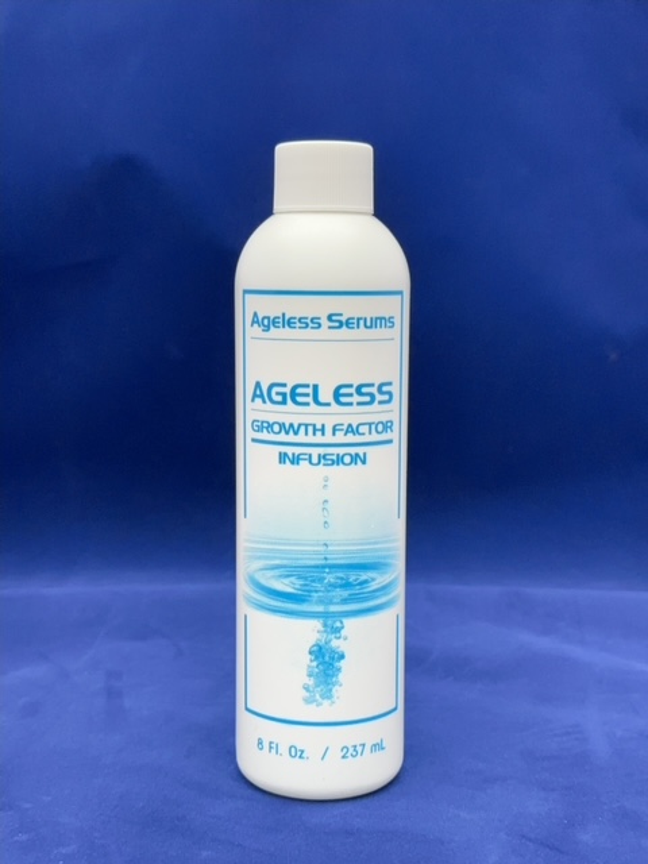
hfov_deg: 30.3
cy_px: 432
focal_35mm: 48
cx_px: 324
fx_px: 1198
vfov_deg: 39.7
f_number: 1.78
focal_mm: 6.86
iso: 160
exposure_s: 1/850
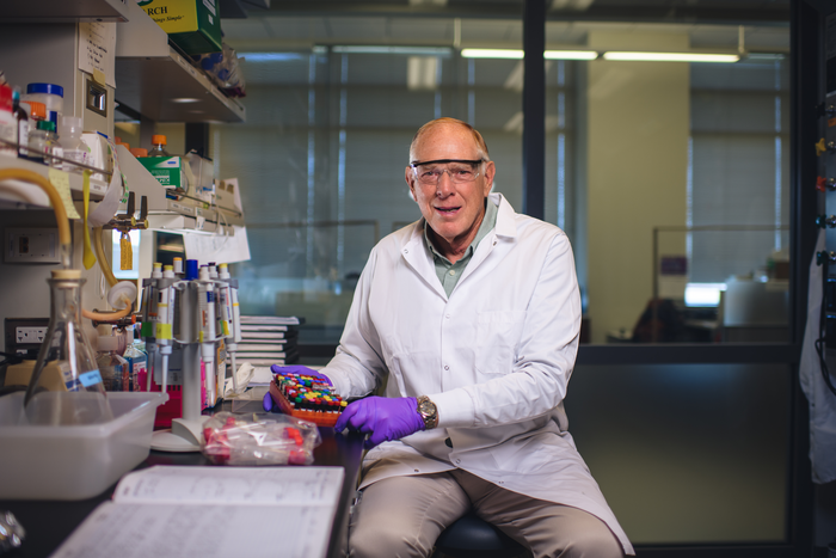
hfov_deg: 54.4
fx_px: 813
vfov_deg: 37.9
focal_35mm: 35
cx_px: 418
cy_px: 279
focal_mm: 35
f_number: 1.8
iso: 160
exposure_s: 1/250
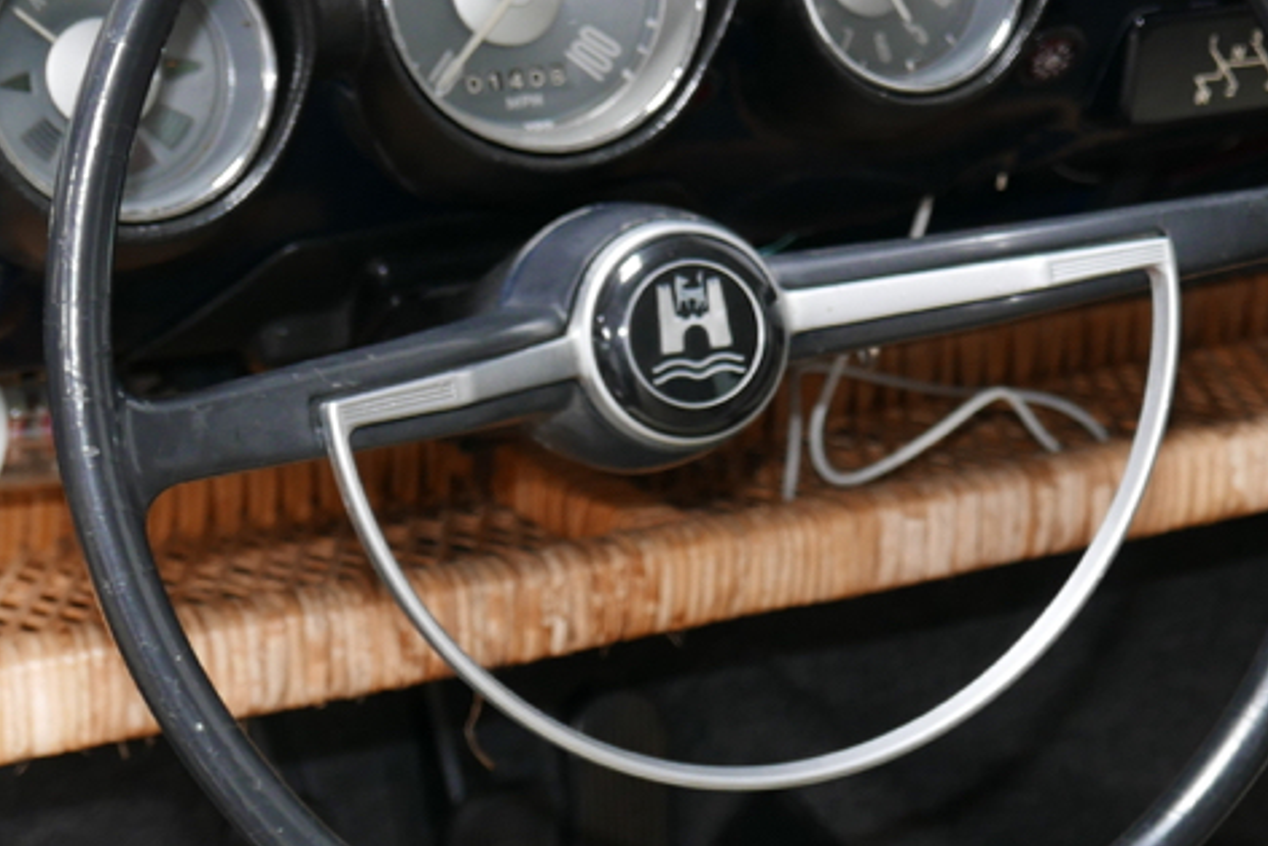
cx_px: 1040
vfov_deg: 16.2
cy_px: 275
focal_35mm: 84
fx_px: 2959
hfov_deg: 23.8
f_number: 2.2
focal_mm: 13.9
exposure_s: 1/30
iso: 200
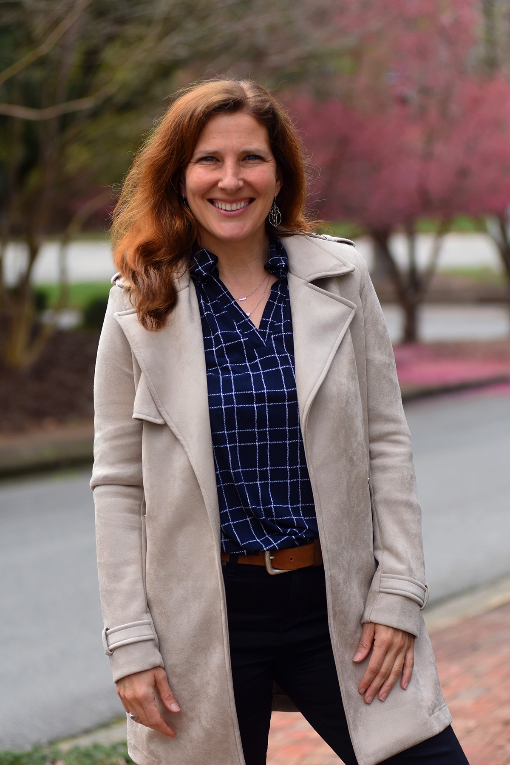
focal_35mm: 80
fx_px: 1700
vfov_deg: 25.4
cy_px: 382
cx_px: 255
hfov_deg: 17.1
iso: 500
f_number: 4
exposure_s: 1/1250
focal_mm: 80
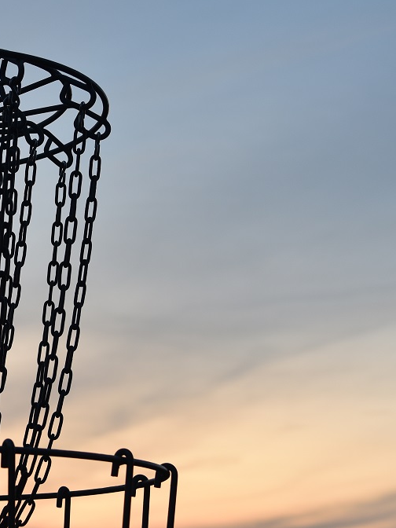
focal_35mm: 99
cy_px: 216
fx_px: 1510
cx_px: -150
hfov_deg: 14.2
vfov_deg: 19.8
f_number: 4
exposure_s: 1/30
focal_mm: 46
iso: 200
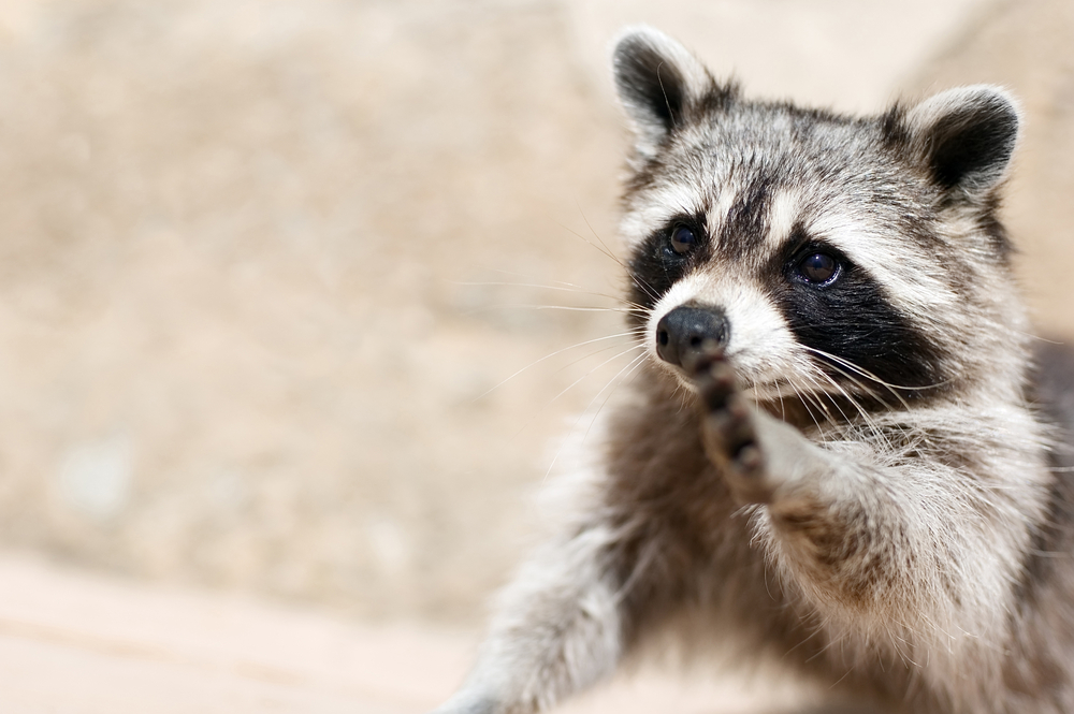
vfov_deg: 18.2
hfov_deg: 27.0
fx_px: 2236
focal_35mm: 75
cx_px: 537
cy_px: 357
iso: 200
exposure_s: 1/4000
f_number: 2.4
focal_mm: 50
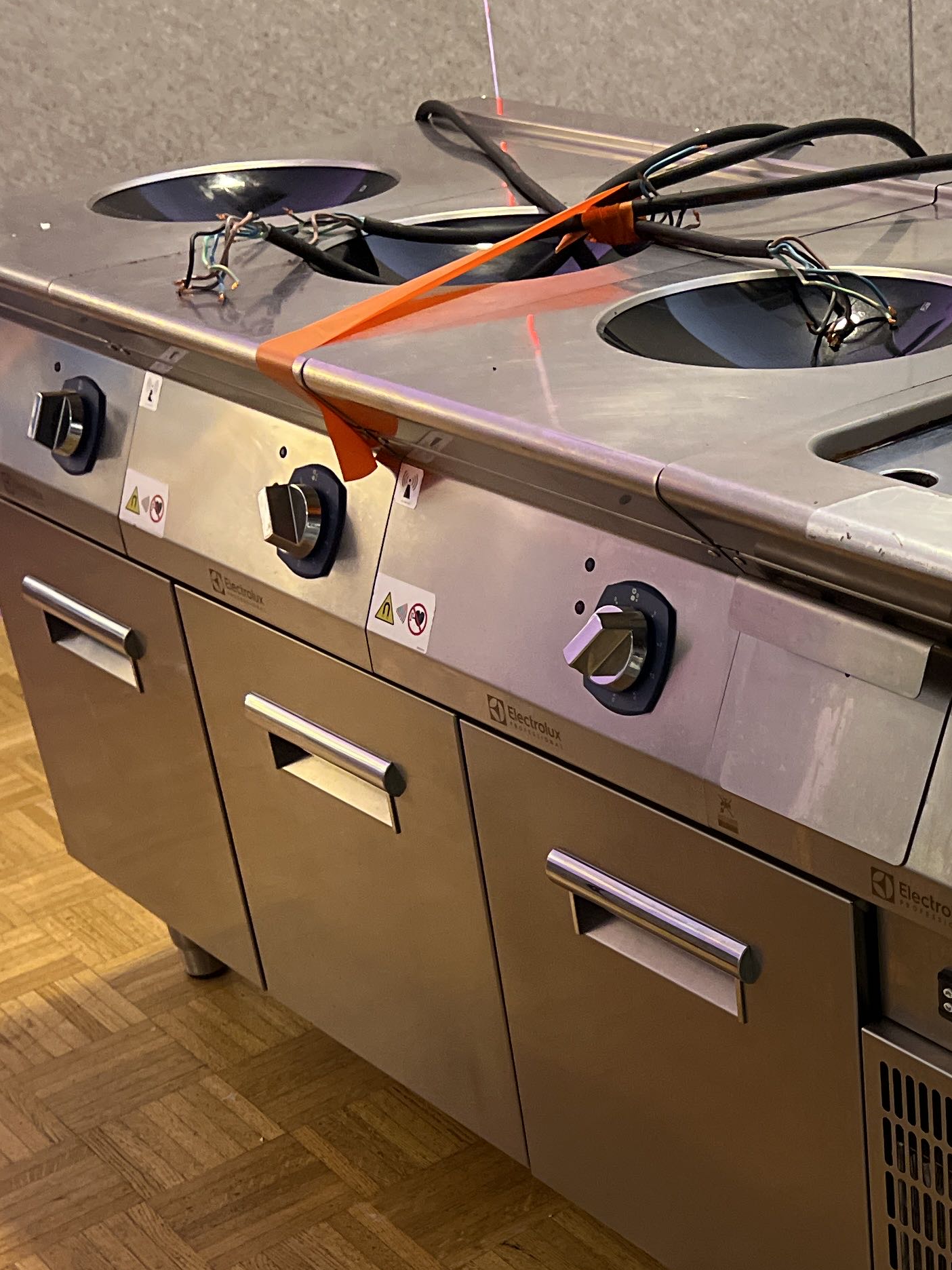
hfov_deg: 25.3
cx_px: 867
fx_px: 2053
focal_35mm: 56
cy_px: 934
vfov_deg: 33.7
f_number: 1.5
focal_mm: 5.7
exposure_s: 1/33
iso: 500
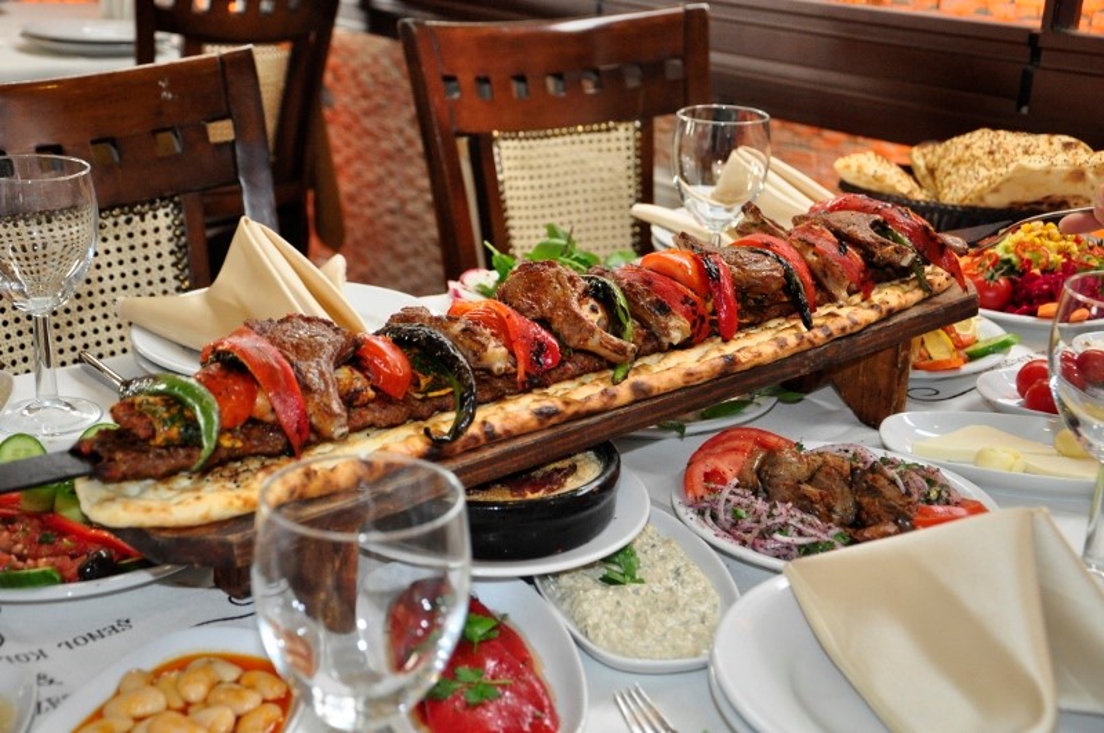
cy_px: 366
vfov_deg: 25.7
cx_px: 552
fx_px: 1608
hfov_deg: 37.9
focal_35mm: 52
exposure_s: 1/80
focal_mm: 35
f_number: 4.5
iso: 1600
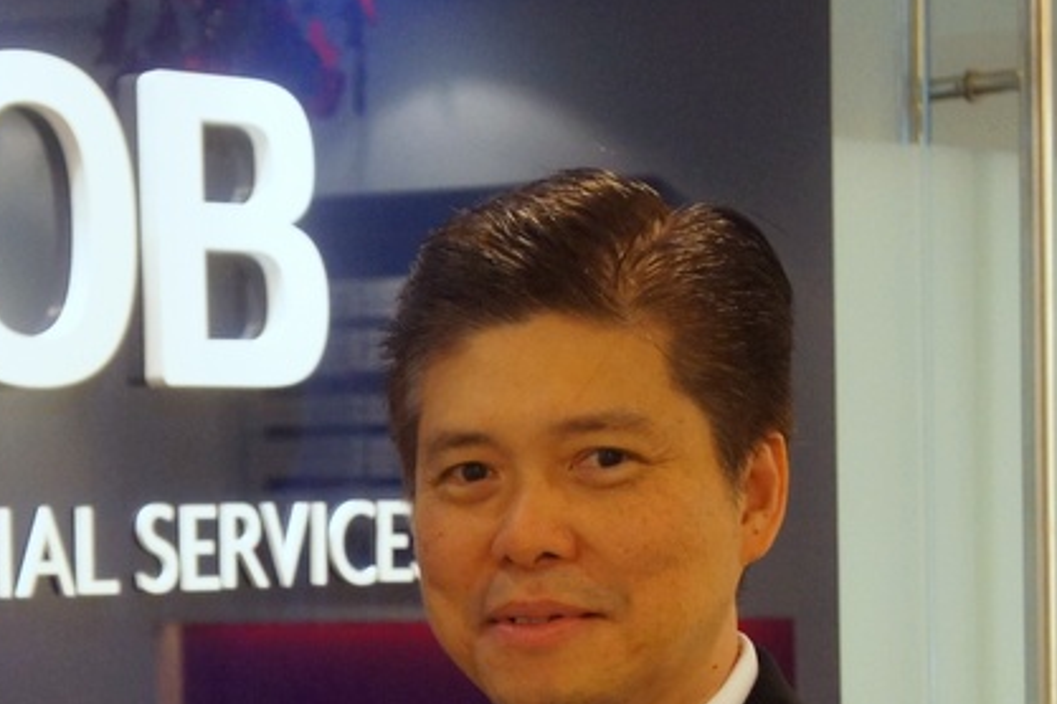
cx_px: 286
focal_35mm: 67
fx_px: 1960
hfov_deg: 29.8
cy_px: 515
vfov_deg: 20.2
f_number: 4
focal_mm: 29
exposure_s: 1/30
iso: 1600
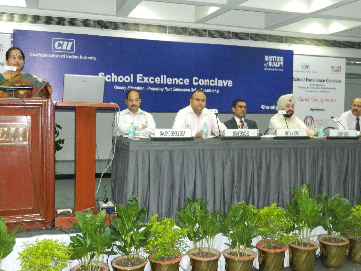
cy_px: 131
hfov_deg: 45.7
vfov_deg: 35.1
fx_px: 428
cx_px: 192
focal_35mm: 41
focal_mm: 6.2
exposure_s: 1/30
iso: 560
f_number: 3.3
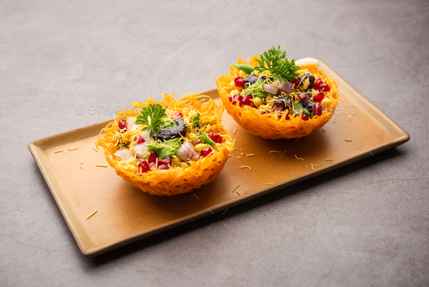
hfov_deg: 33.4
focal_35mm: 60
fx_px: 715
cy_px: 144
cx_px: 214
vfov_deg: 22.6
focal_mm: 60
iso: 100
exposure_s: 1/125
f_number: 6.3
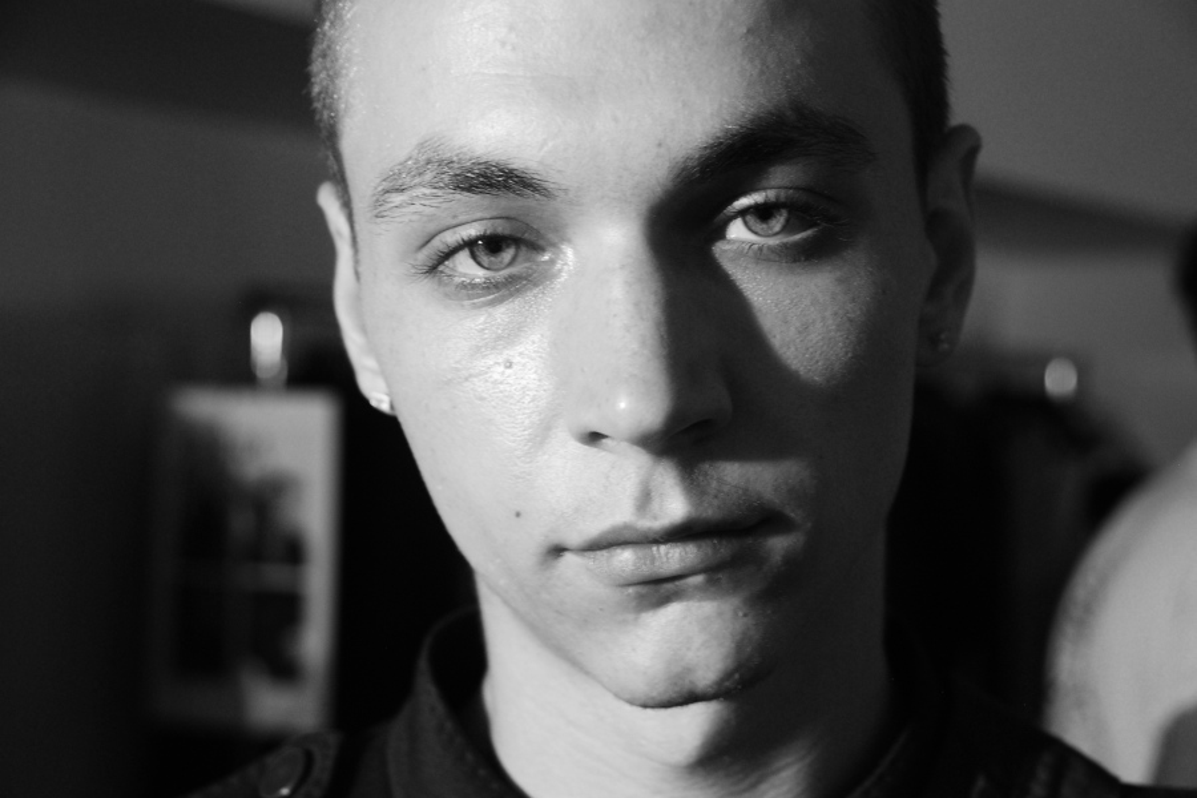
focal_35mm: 72
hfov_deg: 28.1
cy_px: 399
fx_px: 2394
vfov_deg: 18.9
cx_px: 598
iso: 400
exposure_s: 1/30
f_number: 5.6
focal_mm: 48
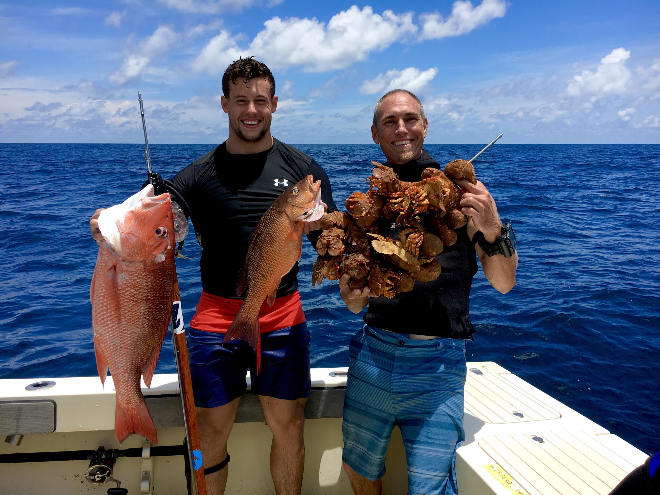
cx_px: 330
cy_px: 248
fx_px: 553
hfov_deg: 61.7
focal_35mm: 29
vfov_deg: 48.2
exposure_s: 1/1789
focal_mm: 4.15
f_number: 2.2
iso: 25
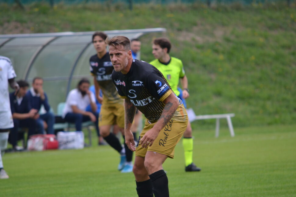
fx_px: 3700
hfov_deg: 4.6
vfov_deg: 3.1
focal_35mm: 450
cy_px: 98
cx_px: 148
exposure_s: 1/500
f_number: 5.6
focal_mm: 300
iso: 500
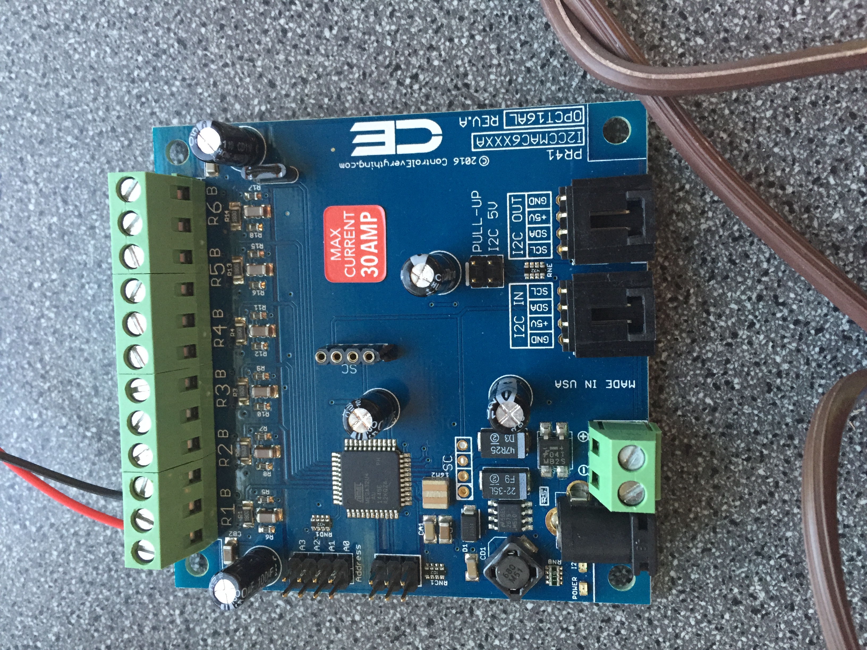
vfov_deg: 48.2
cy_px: 325
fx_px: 726
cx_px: 434
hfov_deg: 61.7
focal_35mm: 29
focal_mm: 4.15
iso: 160
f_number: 2.2
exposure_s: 1/30
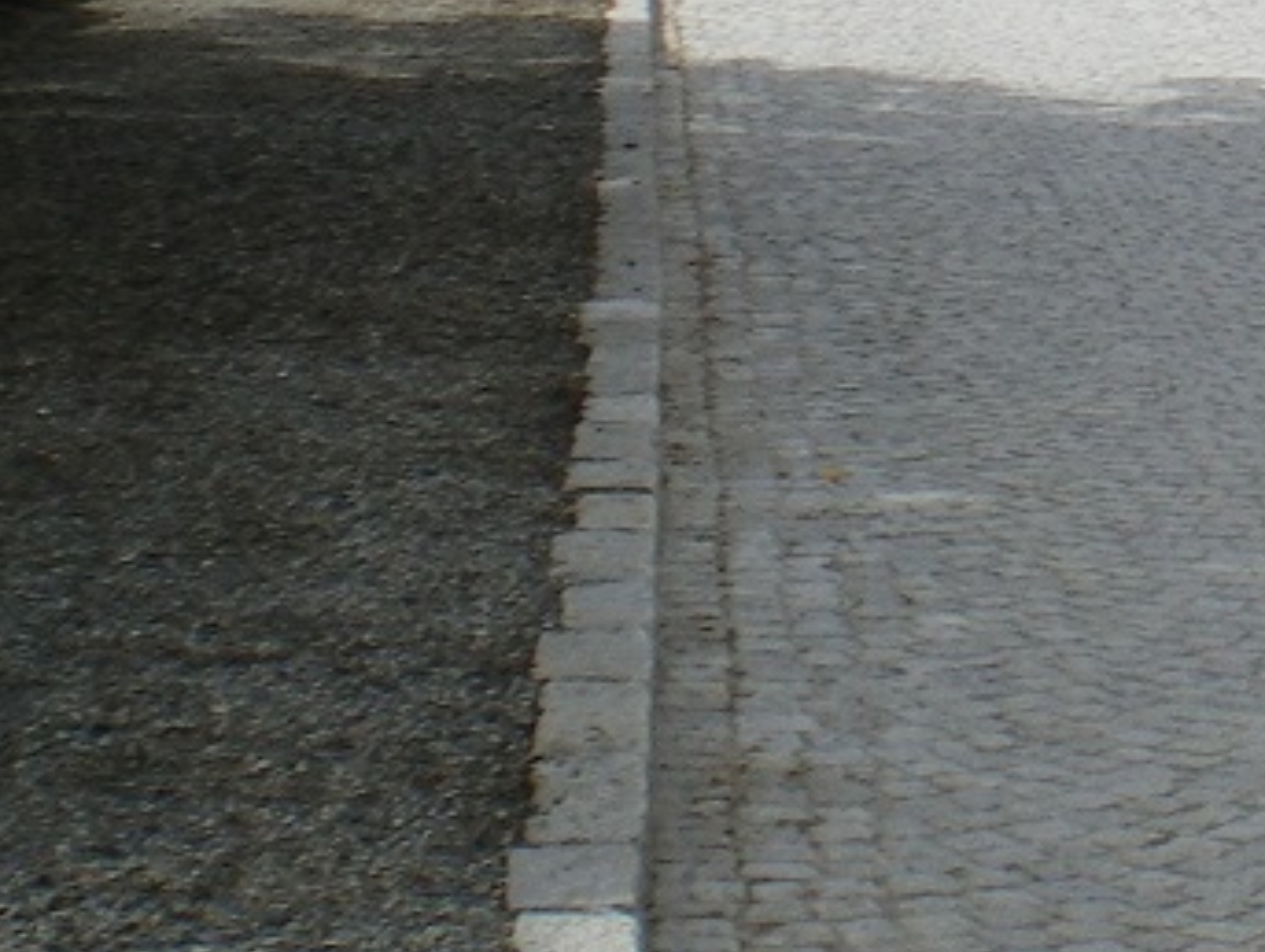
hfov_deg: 13.6
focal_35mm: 137
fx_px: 5012
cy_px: -476
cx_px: 1815
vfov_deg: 10.5
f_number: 4.6
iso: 50
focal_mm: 6.3
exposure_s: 1/320
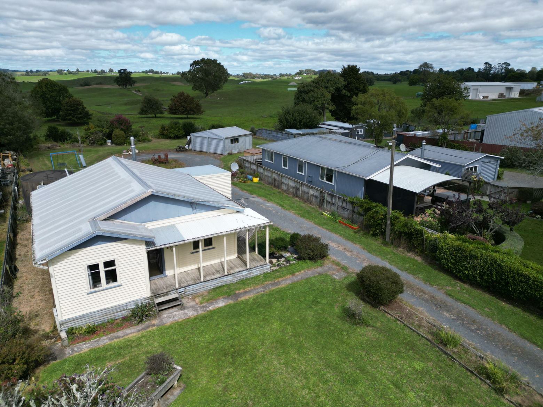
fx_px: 376
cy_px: 204
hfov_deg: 71.6
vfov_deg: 56.8
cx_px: 272
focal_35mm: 24
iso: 140
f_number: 1.7
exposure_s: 1/3200
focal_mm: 6.72
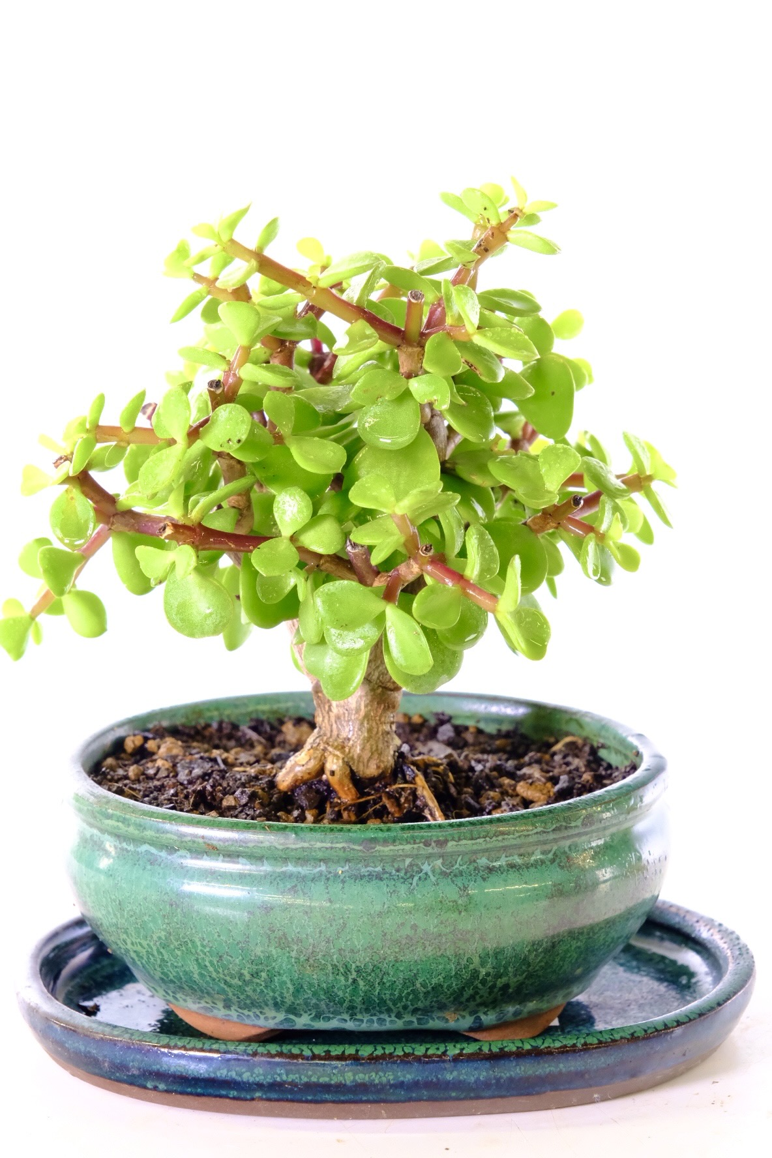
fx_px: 3860
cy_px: 579
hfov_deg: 11.4
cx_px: 386
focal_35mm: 120
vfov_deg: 17.1
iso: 3200
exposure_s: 1/30
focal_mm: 80
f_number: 8
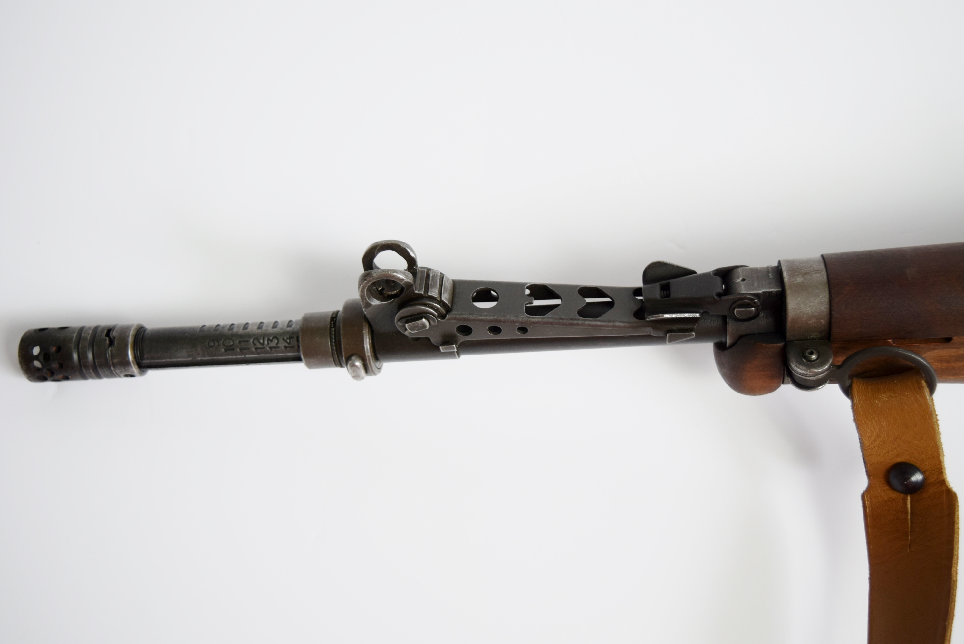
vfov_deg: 29.0
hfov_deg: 42.3
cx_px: 482
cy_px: 322
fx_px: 1246
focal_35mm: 46
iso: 400
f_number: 4.2
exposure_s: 1/60
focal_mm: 31
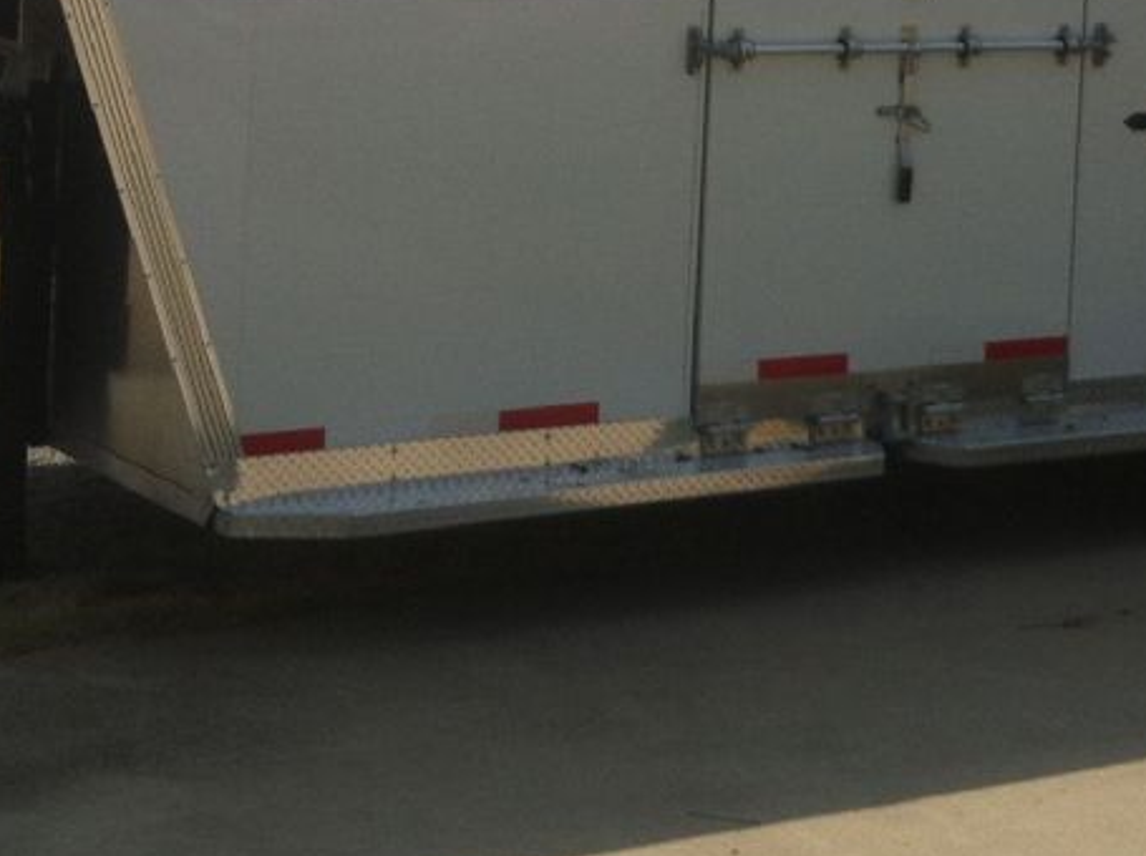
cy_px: 13
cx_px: 733
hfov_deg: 19.1
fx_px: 3405
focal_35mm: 103
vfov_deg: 14.1
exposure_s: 1/1676
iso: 80
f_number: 2.8
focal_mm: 3.85
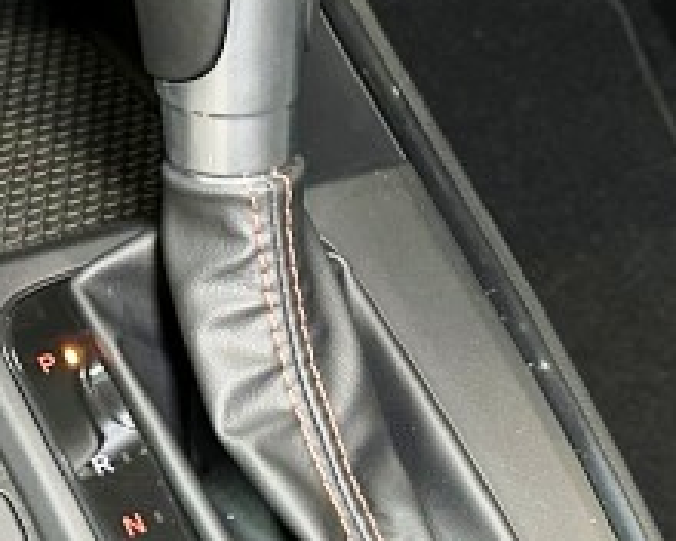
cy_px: 274
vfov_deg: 14.1
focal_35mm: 109
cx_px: 418
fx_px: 2181
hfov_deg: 17.6
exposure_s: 1/30
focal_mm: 6.86
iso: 1000
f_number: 1.78
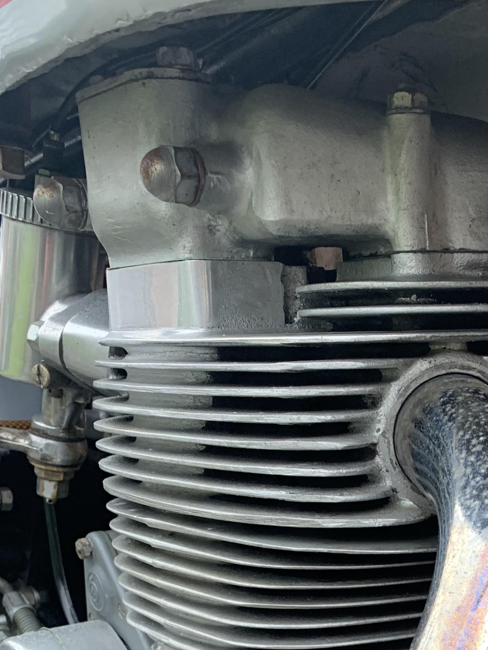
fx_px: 1090
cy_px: 666
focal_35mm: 58
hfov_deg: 24.0
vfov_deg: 30.6
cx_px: 500
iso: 80
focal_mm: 4.25
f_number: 1.8
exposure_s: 1/121
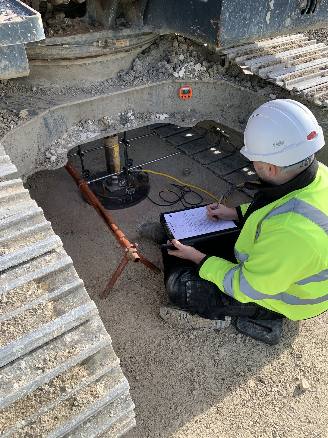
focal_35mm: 26
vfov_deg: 67.3
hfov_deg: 53.1
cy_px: 219
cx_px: 164
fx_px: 328
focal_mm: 4.25
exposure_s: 1/523
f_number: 1.8
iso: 25
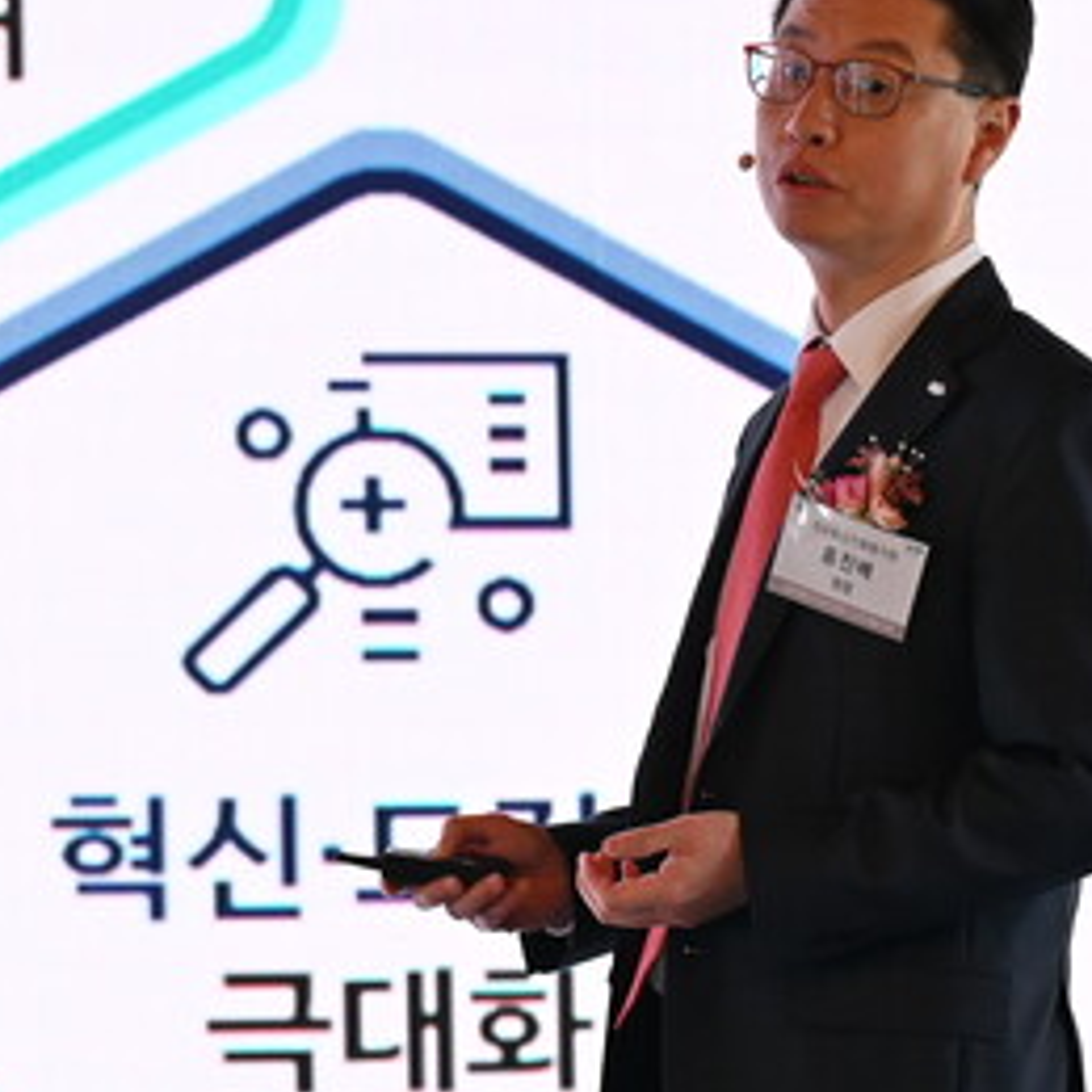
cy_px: 355
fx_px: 16810
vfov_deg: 3.7
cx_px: 273
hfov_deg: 3.7
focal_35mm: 471
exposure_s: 1/160
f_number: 5
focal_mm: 200
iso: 1600
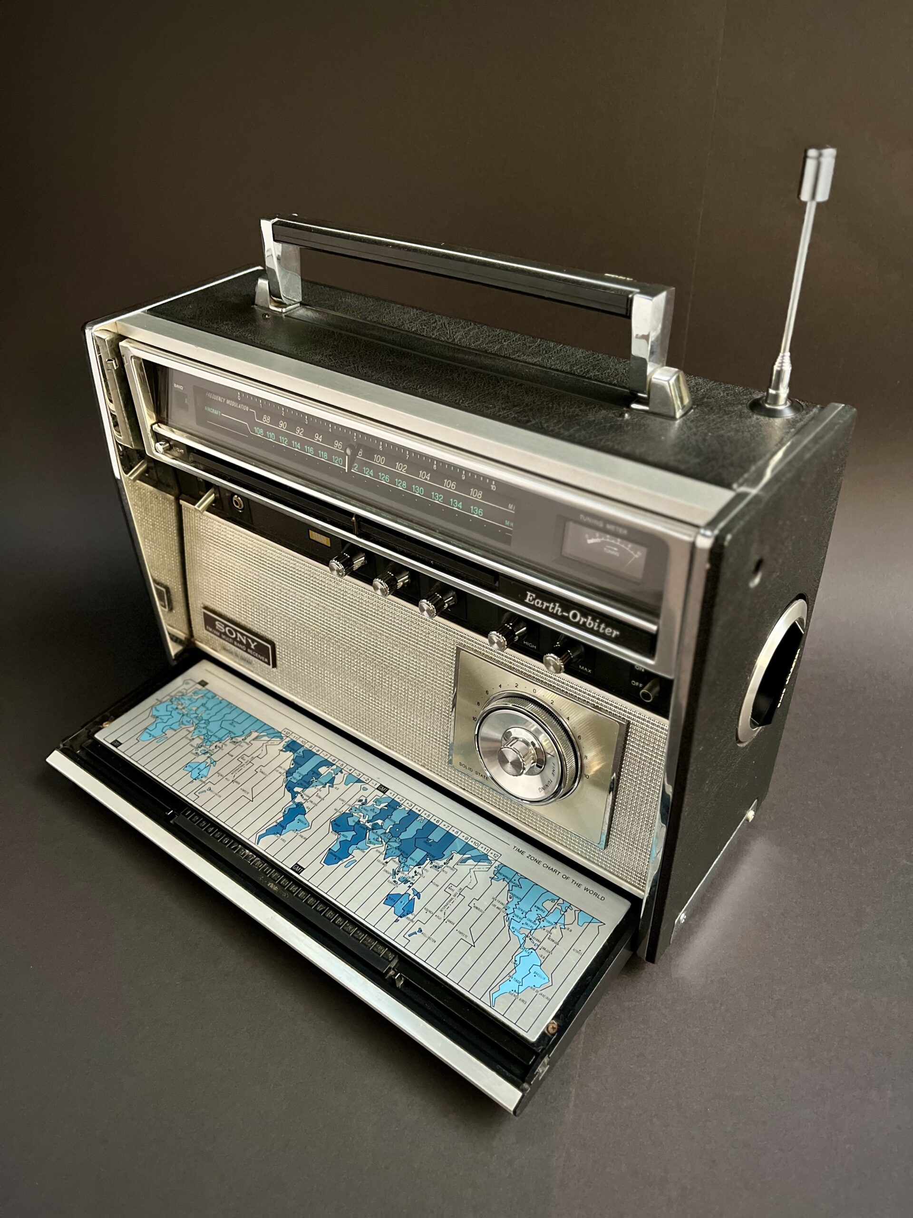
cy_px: 609
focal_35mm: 26
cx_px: 456
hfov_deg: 53.1
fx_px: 914
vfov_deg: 67.3
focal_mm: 5.1
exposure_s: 1/40
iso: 640
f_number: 1.6
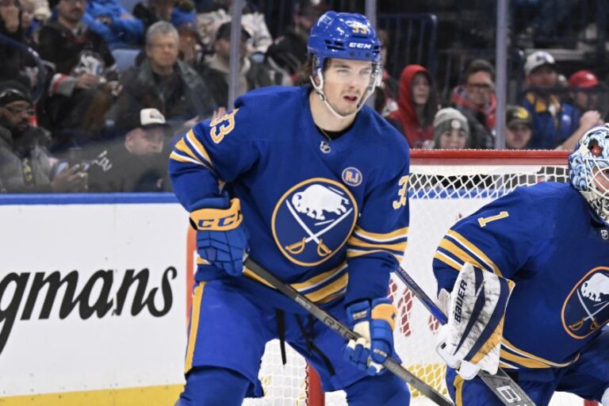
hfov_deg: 18.3
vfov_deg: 12.2
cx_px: 304
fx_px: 1895
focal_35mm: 112
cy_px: 203
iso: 3200
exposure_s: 1/2000
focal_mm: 112
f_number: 3.2
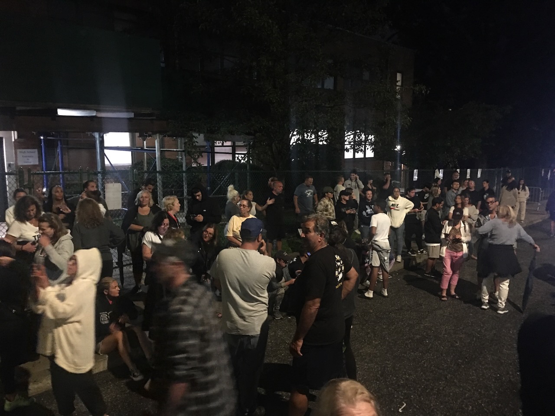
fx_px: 465
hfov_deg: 61.7
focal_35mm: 29
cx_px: 278
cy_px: 208
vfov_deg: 48.2
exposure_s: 1/4
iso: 200
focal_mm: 4.15
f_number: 2.2
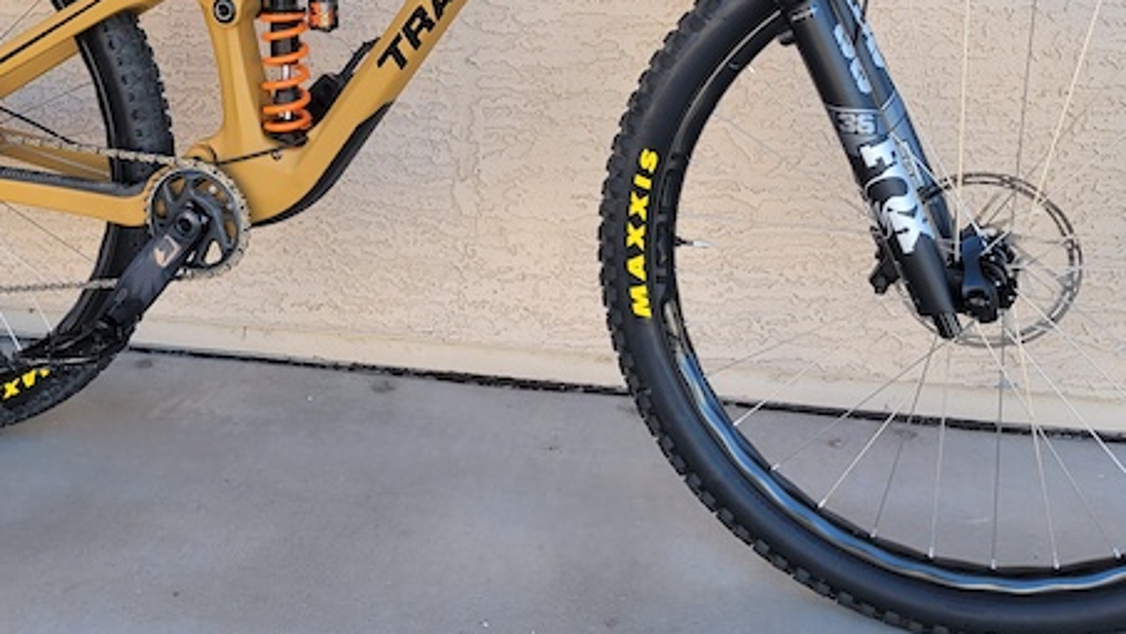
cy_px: 77
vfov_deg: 23.4
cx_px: 507
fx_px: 1493
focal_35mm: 50
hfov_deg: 41.3
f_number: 1.8
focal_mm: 5.4
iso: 40
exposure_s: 1/208
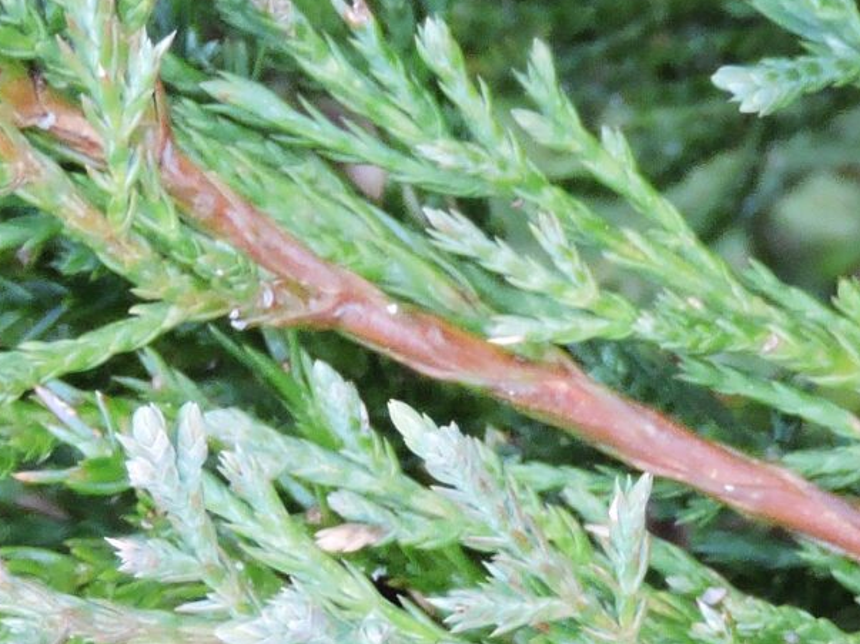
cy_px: 514
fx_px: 28490
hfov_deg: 1.7
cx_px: 549
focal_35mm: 1147
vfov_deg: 1.3
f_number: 5.5
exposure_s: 1/100
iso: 400
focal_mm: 48.4
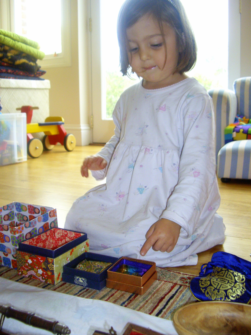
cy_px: 168
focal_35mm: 38
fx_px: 367
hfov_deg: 37.7
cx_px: 126
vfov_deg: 49.0
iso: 400
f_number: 2.8
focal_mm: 7.9
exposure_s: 1/40
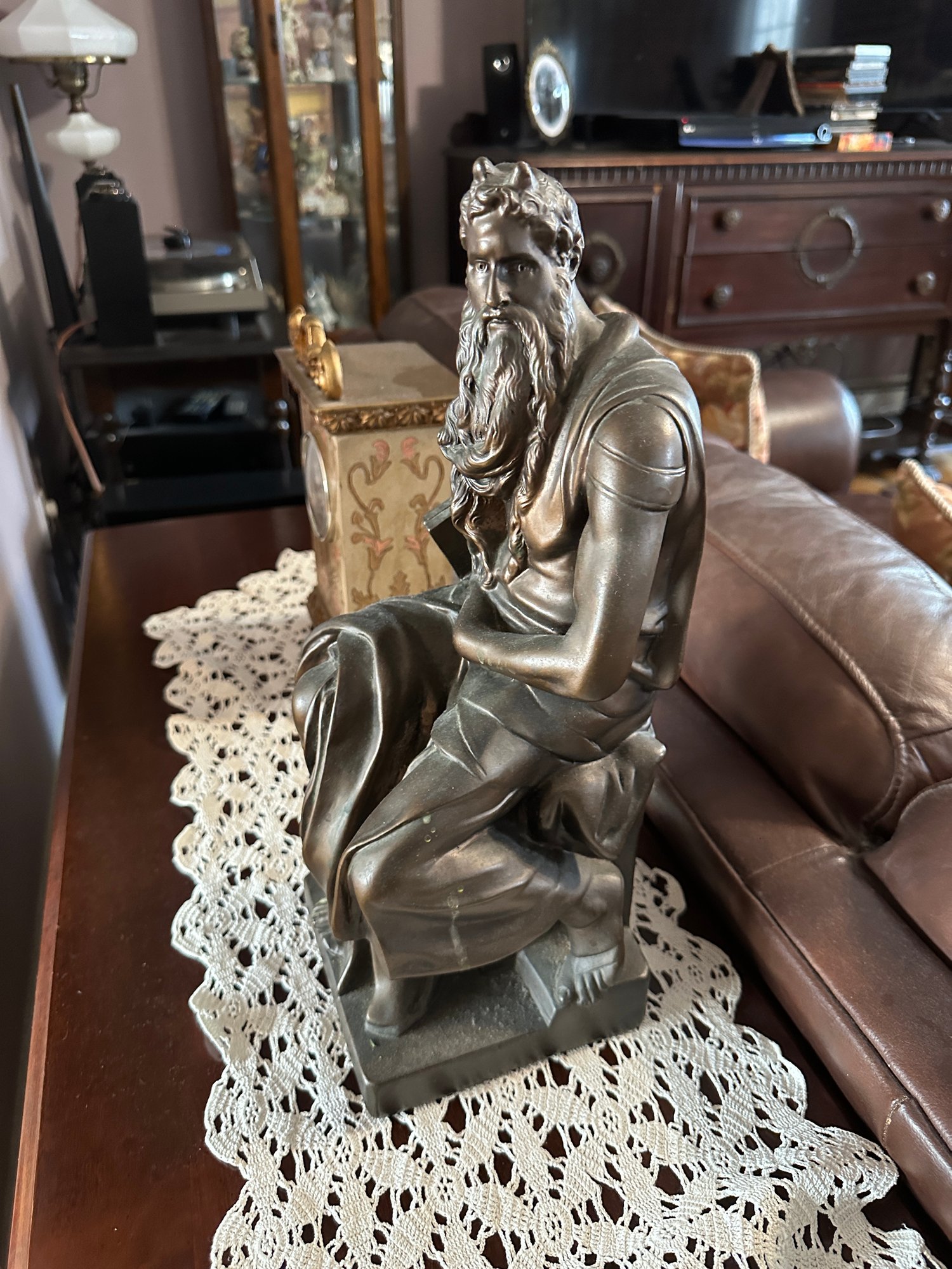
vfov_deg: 71.6
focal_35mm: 24
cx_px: 476
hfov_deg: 56.8
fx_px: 880
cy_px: 634
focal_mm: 6.86
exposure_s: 1/40
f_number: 1.78
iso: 640
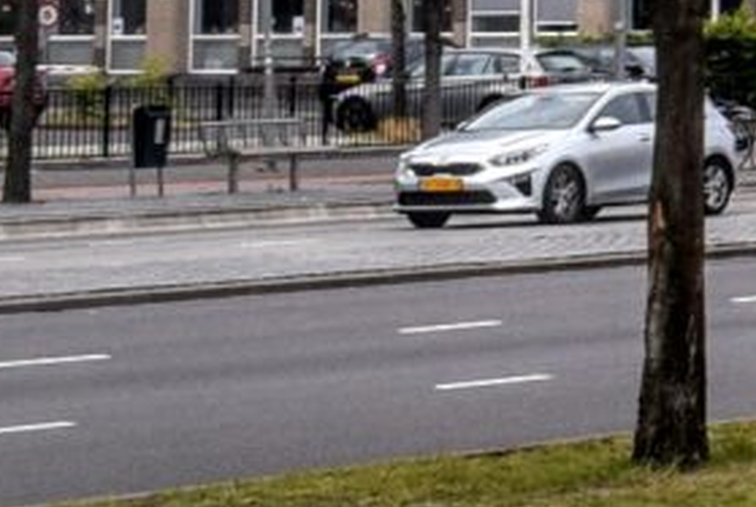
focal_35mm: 242
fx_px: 5090
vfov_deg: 5.5
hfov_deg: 7.5
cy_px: -801
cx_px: 2214
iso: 200
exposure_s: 1/400
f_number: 10
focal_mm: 22
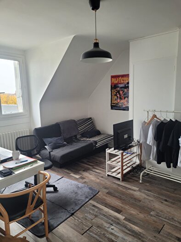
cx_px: 90
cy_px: 121
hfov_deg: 53.1
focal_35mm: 26
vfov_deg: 67.3
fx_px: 181
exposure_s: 1/100
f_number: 1.8
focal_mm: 5.4
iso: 160
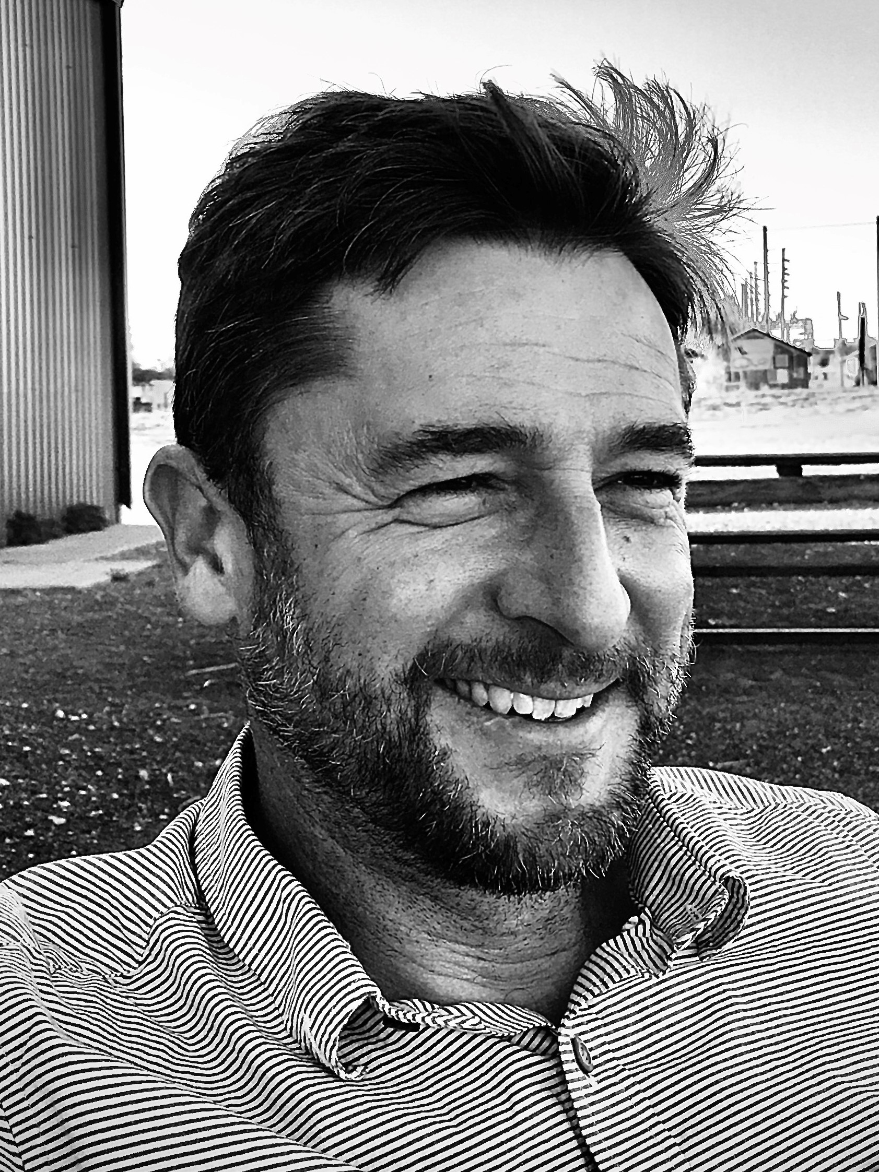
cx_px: 440
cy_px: 586
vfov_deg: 61.7
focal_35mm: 29
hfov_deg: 48.2
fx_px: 982
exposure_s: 1/409
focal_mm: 4.15
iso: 25
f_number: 2.2
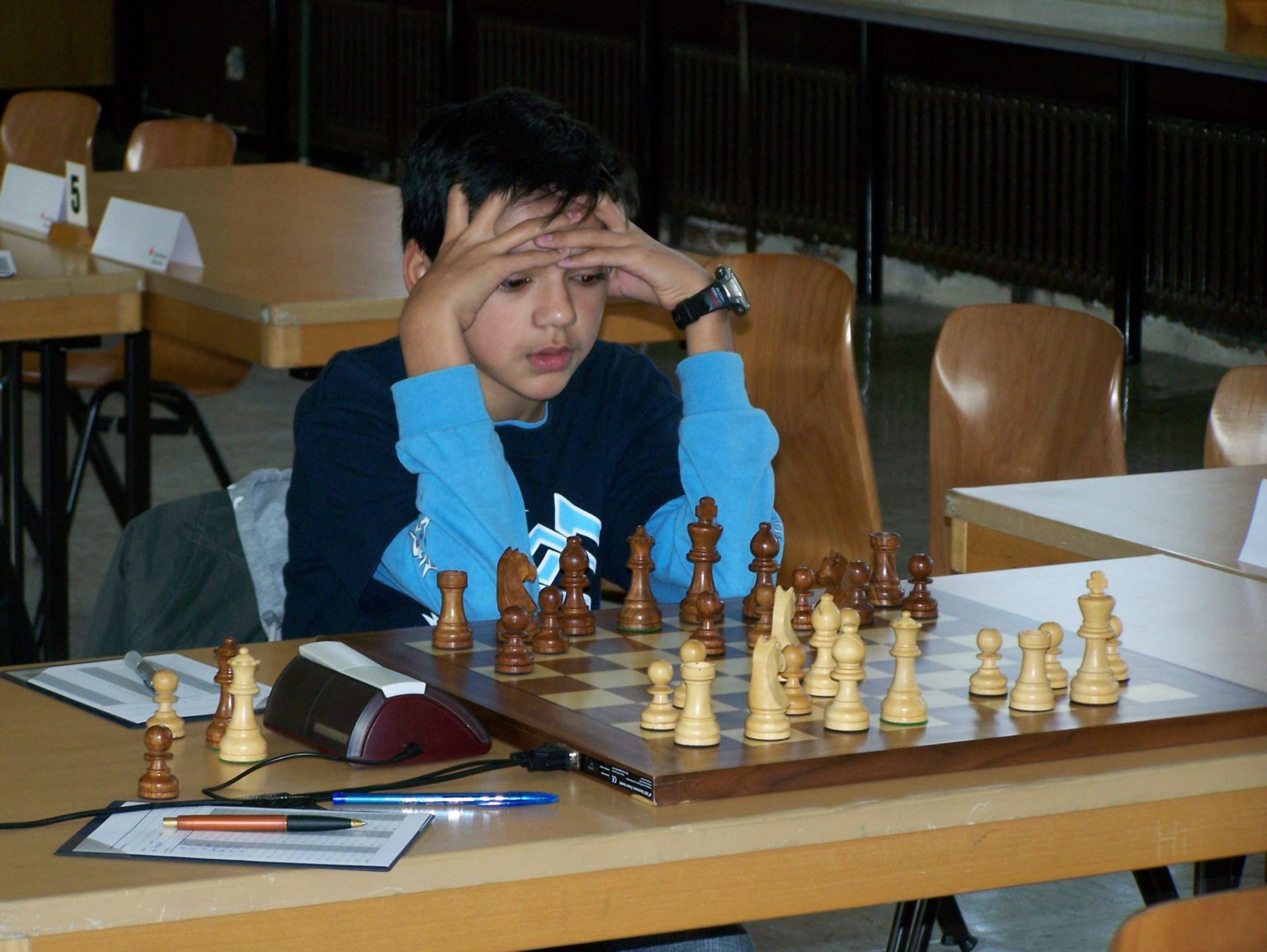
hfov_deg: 14.2
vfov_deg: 10.7
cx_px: 634
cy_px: 476
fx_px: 5091
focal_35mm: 139
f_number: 3.2
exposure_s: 1/100
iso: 160
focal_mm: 23.1
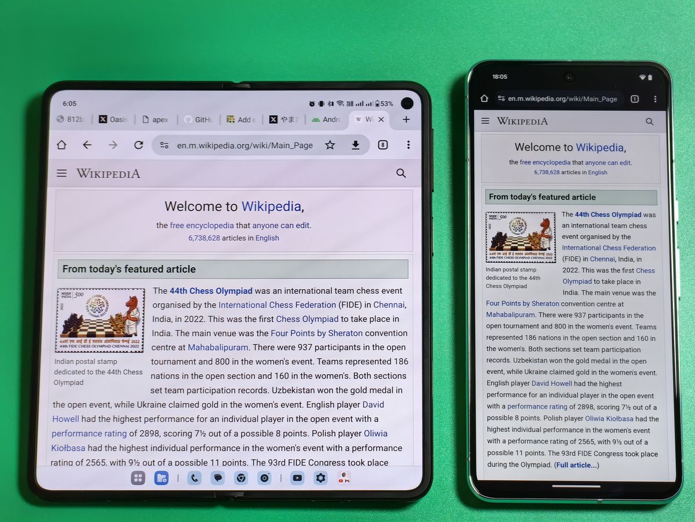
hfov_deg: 20.7
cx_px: 348
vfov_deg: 15.6
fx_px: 1907
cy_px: 261
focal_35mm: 95
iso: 200
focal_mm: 14.55
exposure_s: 1/92
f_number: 2.1
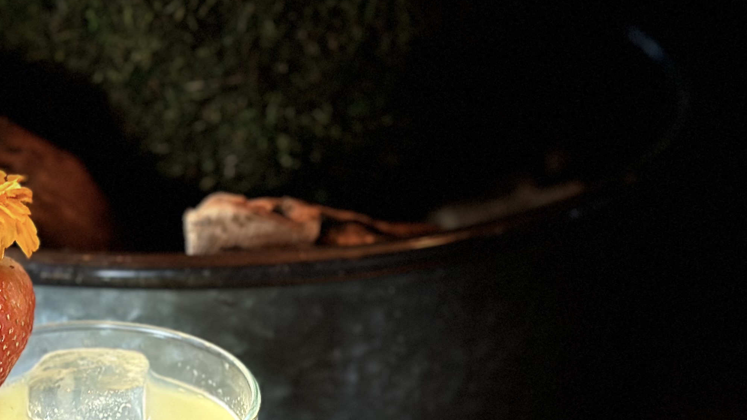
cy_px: 448
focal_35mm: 106
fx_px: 2100
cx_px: 88
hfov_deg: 19.8
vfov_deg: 11.3
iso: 500
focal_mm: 6.86
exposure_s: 1/40
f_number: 1.78
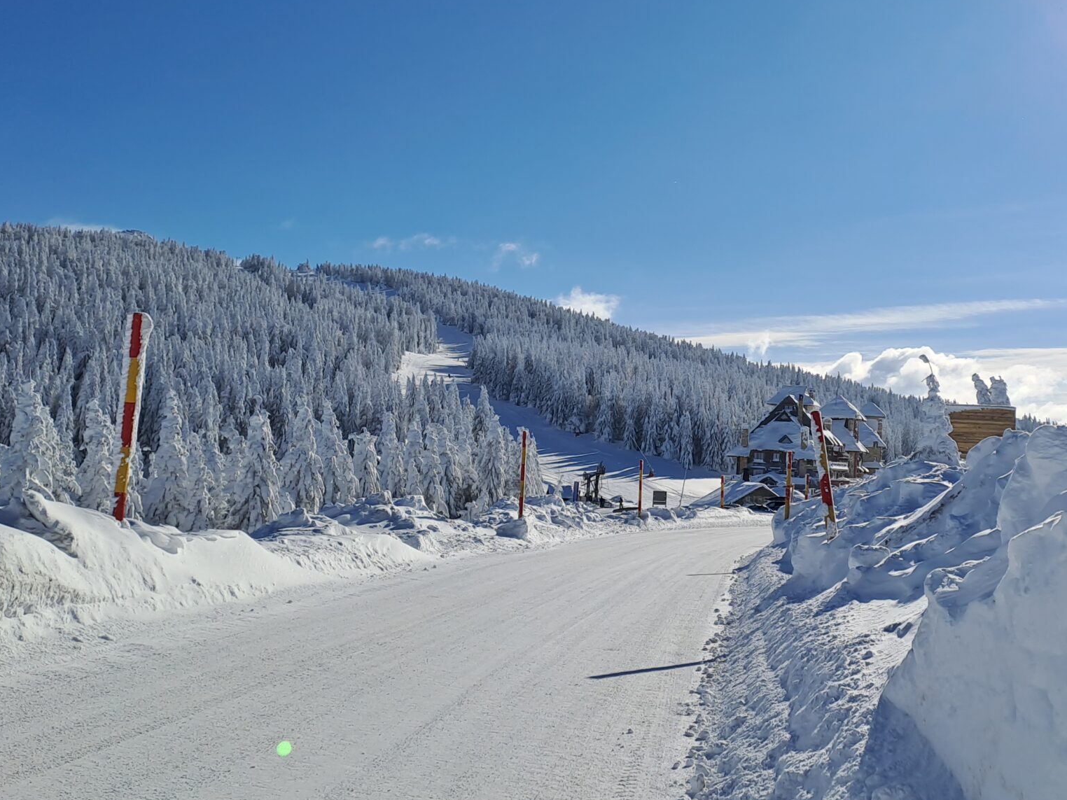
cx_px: 781
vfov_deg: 34.2
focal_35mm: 42
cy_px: 317
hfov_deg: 43.6
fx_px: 1295
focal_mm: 4.65
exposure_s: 1/4975
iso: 32
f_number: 1.8
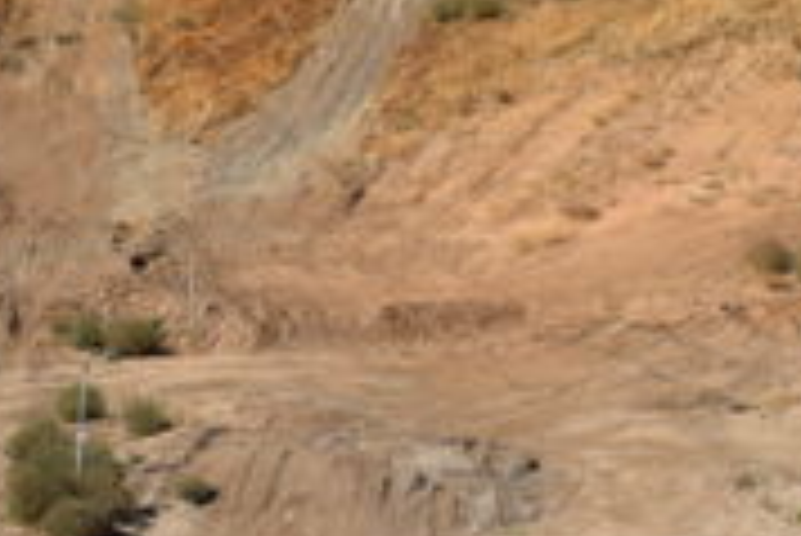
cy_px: 239
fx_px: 1804
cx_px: 508
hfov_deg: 25.0
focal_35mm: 81
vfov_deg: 16.9
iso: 200
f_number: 10
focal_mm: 20
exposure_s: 1/400
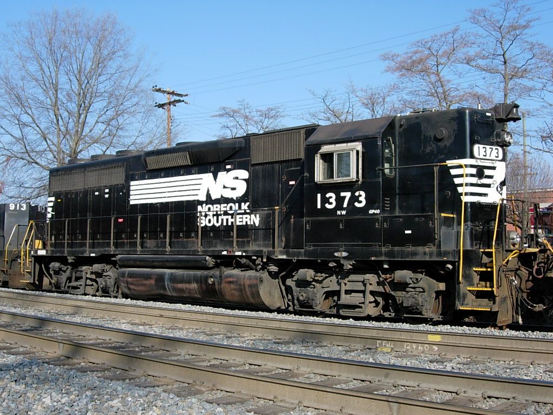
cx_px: 276
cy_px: 208
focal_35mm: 41
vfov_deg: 35.1
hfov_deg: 45.8
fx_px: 655
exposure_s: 1/430
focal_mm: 8.5
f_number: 4.9
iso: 64
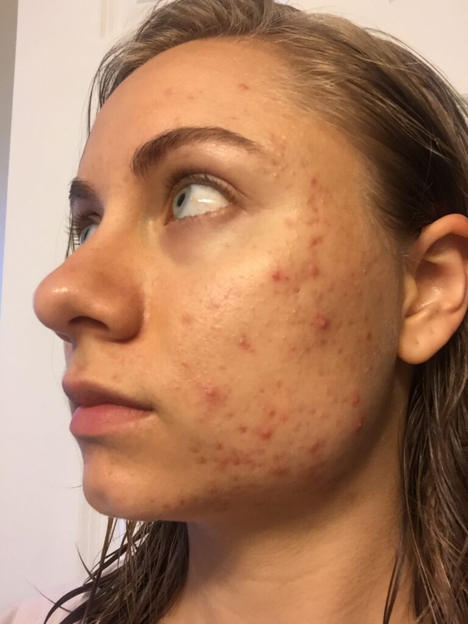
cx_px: 234
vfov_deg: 58.4
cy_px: 312
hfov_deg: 45.4
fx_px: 559
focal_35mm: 31
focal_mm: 2.65
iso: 64
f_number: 2.2
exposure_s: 1/30
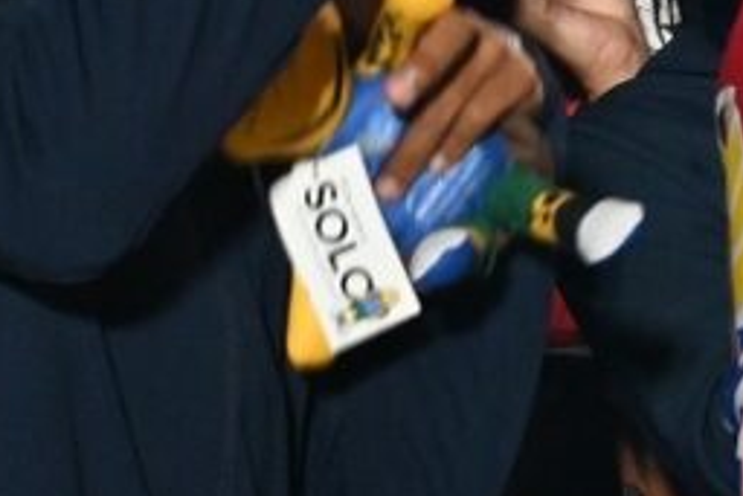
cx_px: 705
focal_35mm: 420
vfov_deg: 3.3
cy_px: -379
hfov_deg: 4.9
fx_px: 8673
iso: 4500
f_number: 4.5
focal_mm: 70
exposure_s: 1/125
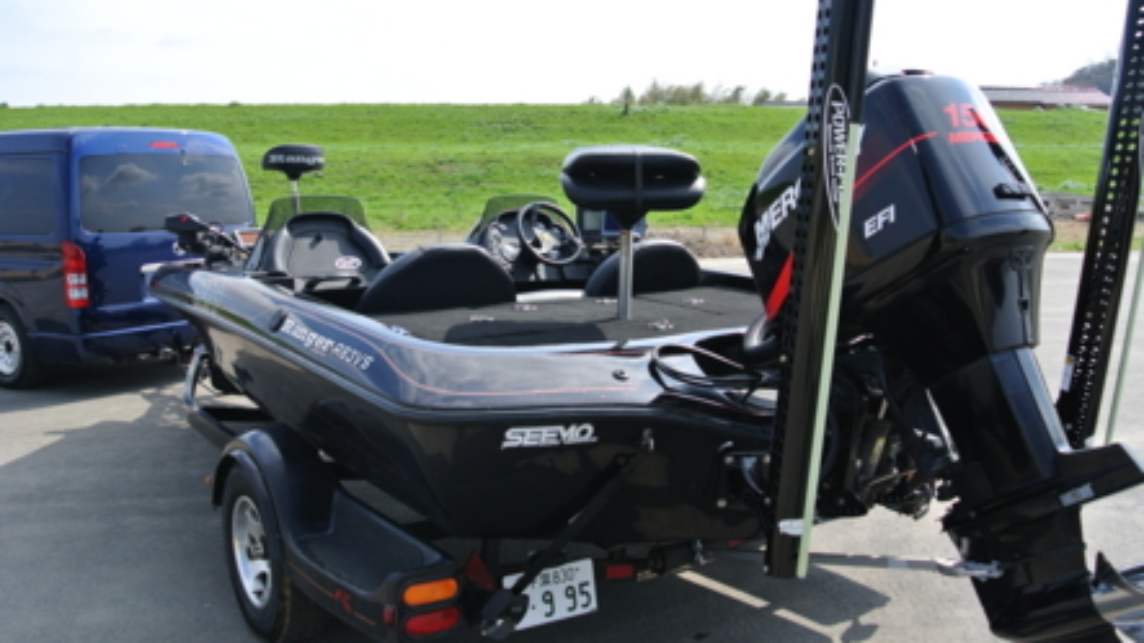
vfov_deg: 35.6
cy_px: 355
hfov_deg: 59.5
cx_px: 573
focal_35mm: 33
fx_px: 1001
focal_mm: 11.8
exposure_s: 1/500
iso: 100
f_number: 4.5
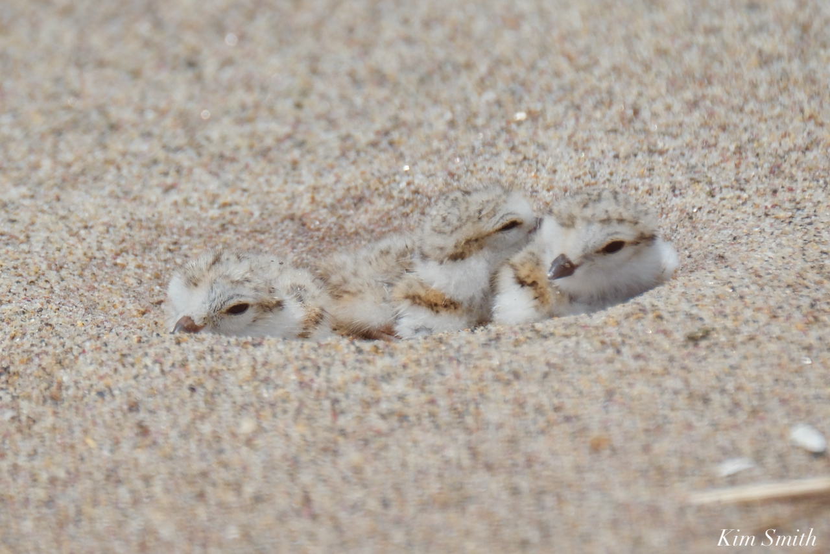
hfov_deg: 3.4
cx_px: 415
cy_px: 277
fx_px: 13836
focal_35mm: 600
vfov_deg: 2.3
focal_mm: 400
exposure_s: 1/2500
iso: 400
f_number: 5.6
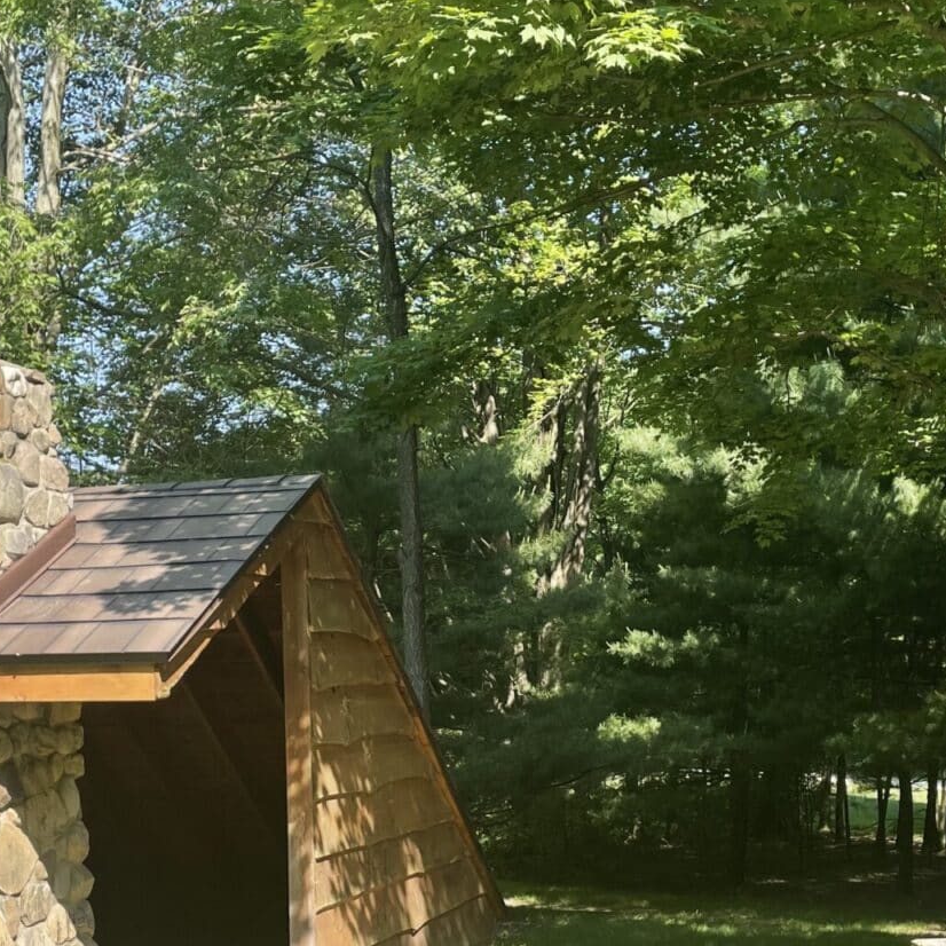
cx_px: 514
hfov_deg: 30.0
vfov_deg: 29.9
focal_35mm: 57
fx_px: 1762
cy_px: 598
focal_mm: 4.2
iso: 32
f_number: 1.6
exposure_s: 1/1062
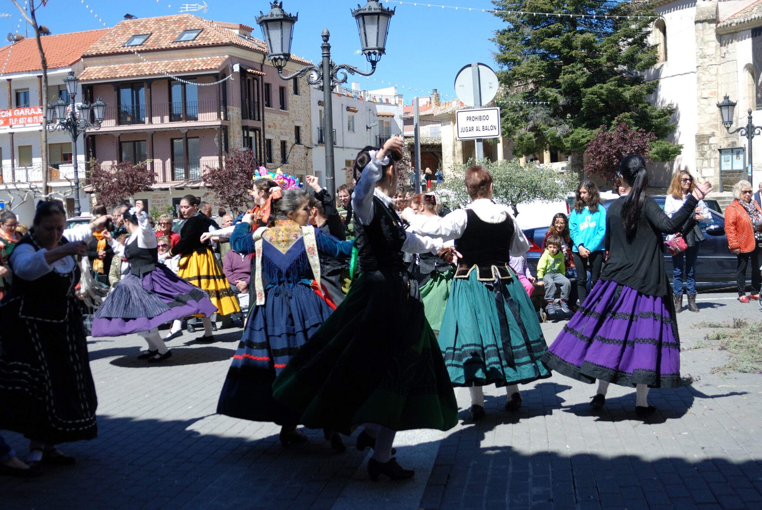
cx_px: 381
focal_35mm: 42
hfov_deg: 46.3
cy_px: 255
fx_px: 890
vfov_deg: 32.0
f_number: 4
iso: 200
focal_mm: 28
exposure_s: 1/1000
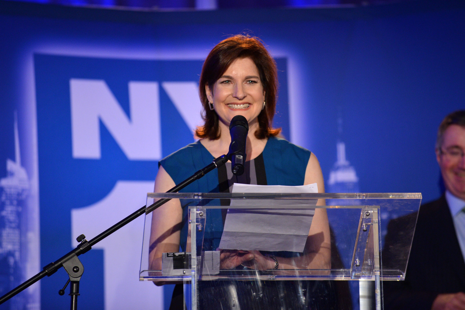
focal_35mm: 200
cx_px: 232
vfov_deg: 6.9
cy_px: 155
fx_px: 2583
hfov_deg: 10.3
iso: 2000
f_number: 2.8
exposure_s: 1/125
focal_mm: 200
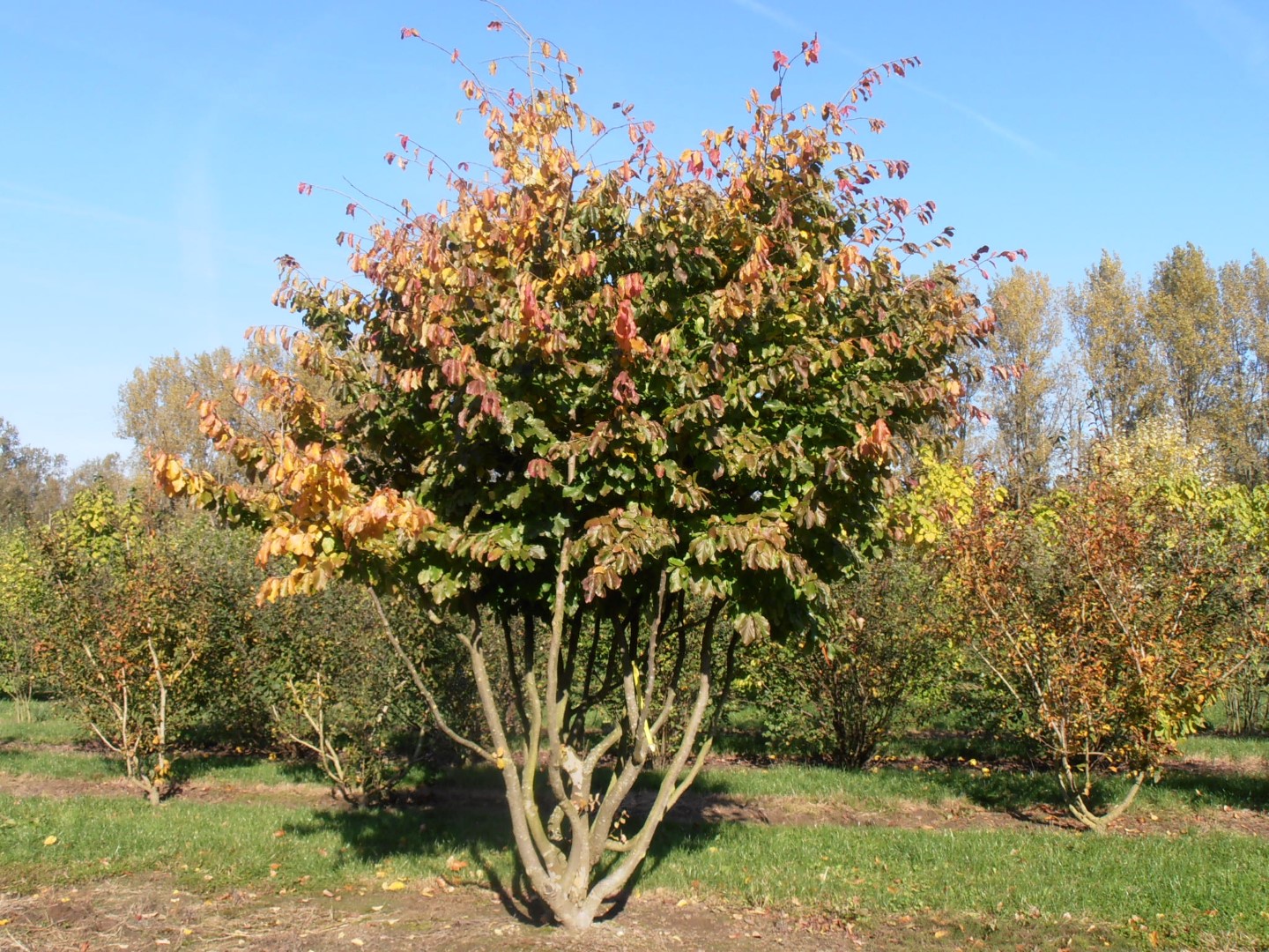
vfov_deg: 38.7
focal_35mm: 37
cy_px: 476
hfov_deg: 50.1
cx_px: 634
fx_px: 1356
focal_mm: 6.61
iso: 80
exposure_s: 1/80
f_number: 9.9
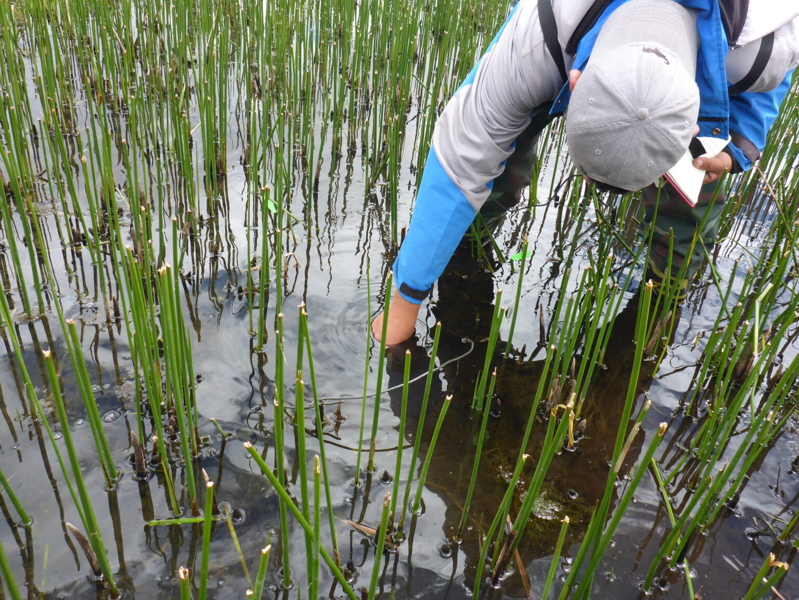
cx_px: 400
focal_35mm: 28
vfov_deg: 49.7
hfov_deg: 63.4
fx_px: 646
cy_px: 300
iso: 100
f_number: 3.3
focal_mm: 4.9
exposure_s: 1/250
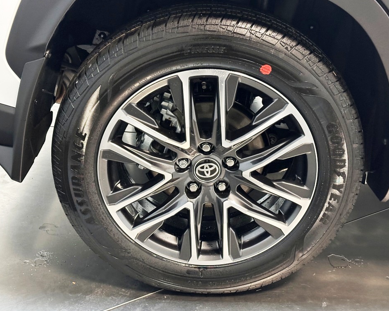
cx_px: 195
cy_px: 157
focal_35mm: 51
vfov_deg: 29.7
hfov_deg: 36.7
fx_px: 587
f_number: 1.78
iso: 640
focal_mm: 6.86
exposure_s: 1/30
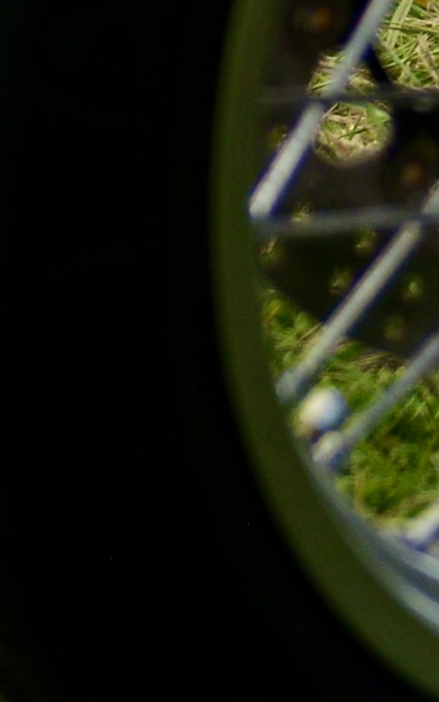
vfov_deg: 4.5
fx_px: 8726
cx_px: 1846
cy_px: -1138
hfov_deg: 2.8
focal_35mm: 456
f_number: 2.8
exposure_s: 1/640
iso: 450
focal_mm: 48
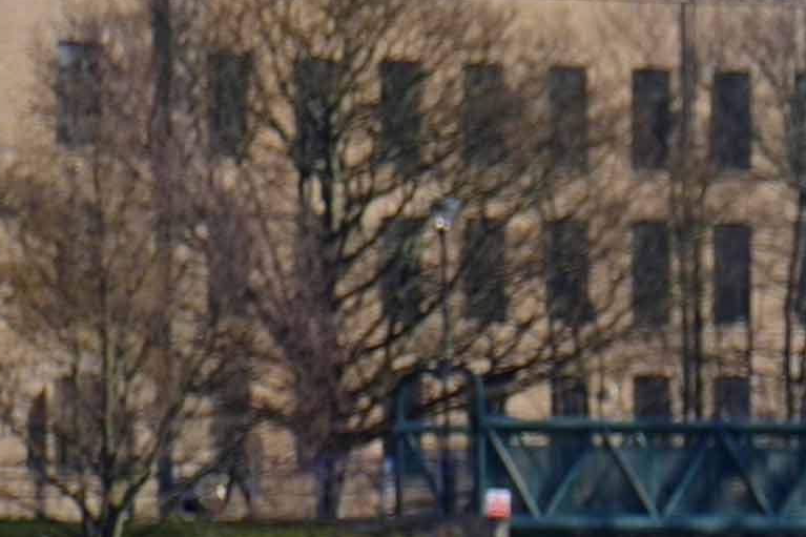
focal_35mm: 378
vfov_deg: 3.6
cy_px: 601
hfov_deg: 5.3
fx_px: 8461
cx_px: 1799
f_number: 5
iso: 125
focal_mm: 18.6
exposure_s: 1/400
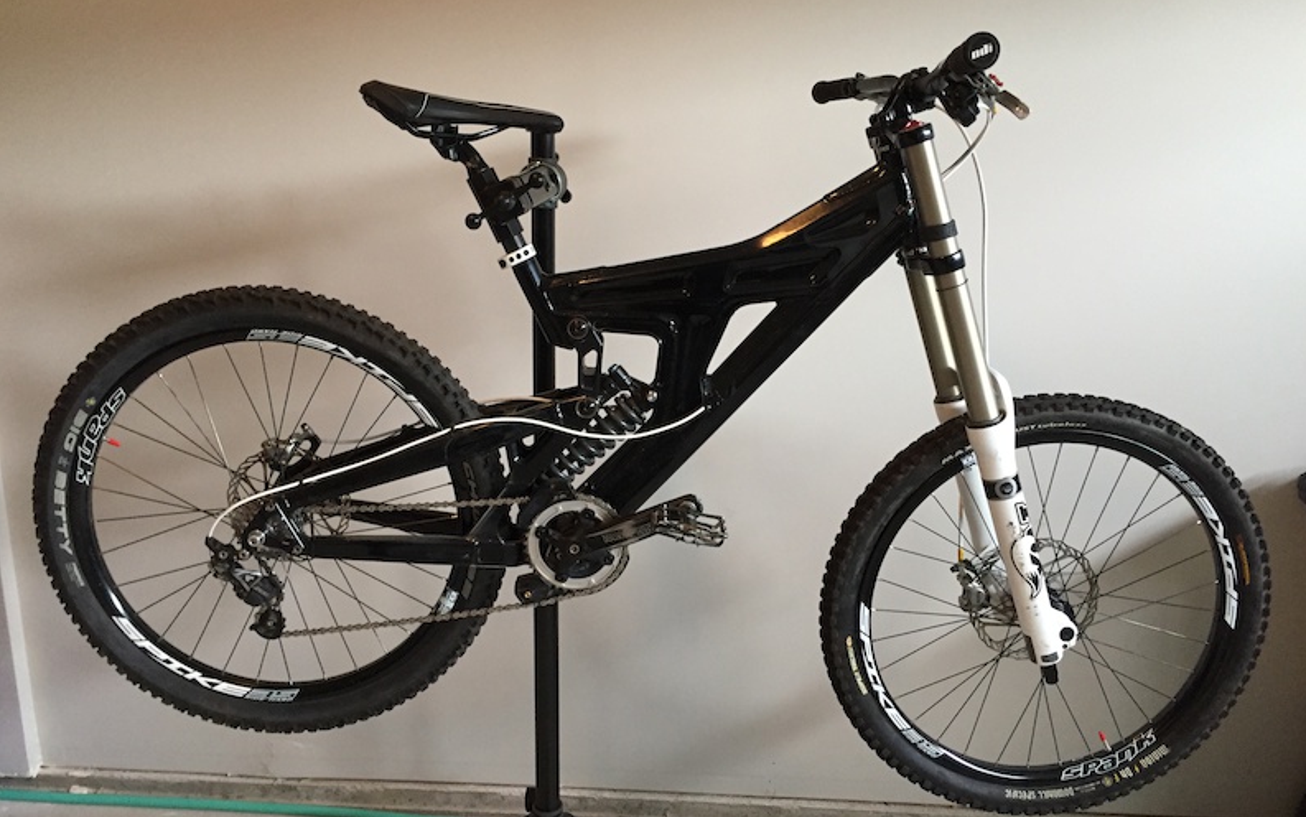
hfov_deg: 61.2
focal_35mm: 31
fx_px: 1104
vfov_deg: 40.6
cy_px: 432
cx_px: 657
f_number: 2.2
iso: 160
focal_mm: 4.15
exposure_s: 1/30
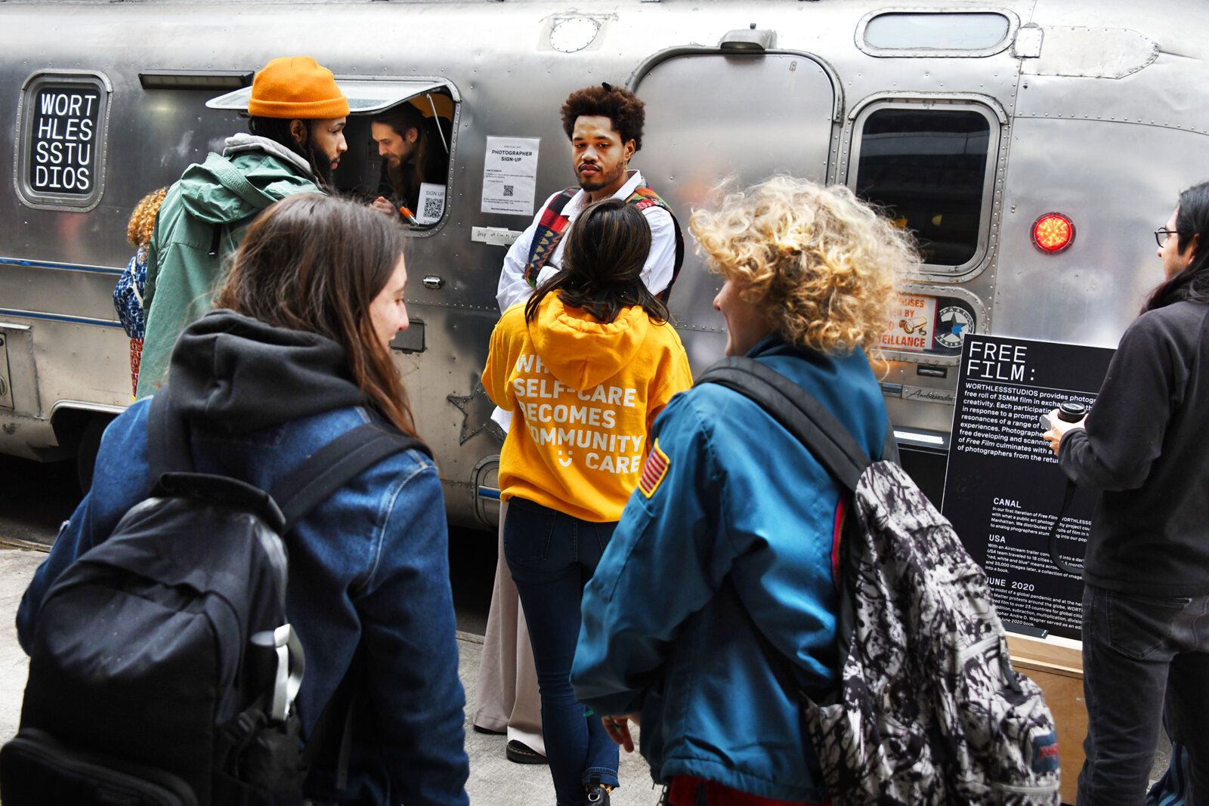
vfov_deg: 36.9
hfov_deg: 53.1
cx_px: 604
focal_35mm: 36
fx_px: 1209
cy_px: 403
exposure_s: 1/320
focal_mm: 36
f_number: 4.5
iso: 1250
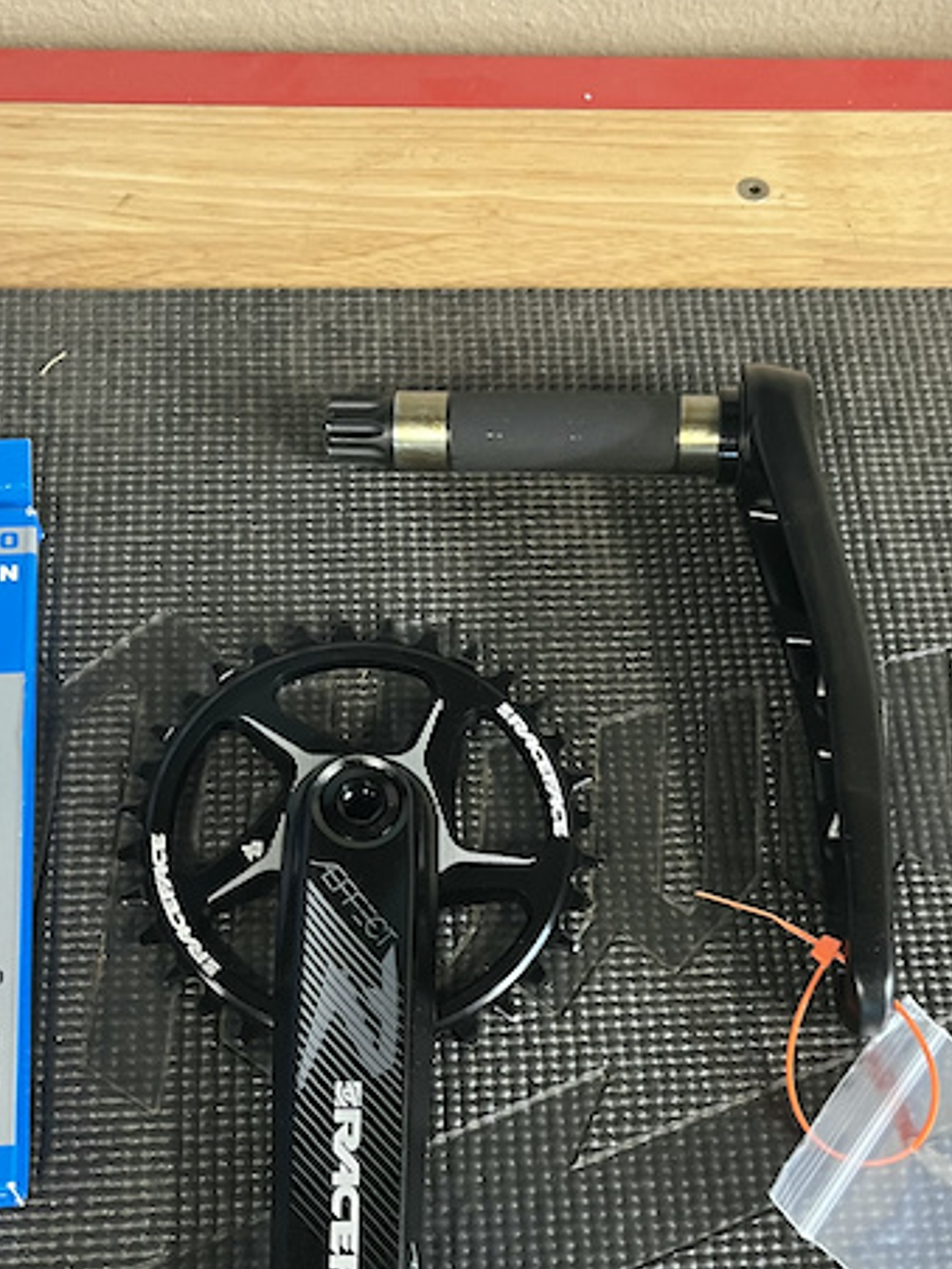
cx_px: 522
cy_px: 910
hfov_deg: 31.5
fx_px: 1687
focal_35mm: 46
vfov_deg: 40.4
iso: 400
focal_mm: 5.1
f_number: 1.6
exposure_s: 1/40
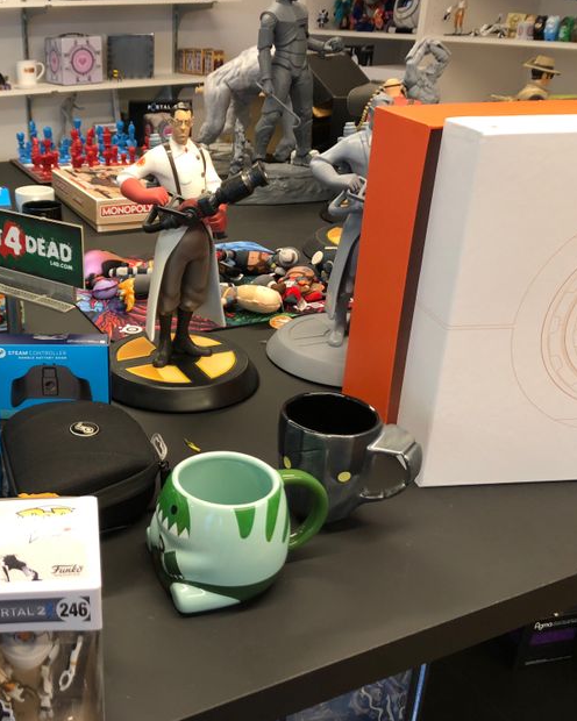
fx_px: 790
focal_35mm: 37
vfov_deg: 49.1
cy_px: 362
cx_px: 94
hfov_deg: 38.2
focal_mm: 3.99
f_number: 1.8
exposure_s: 1/15
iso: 40
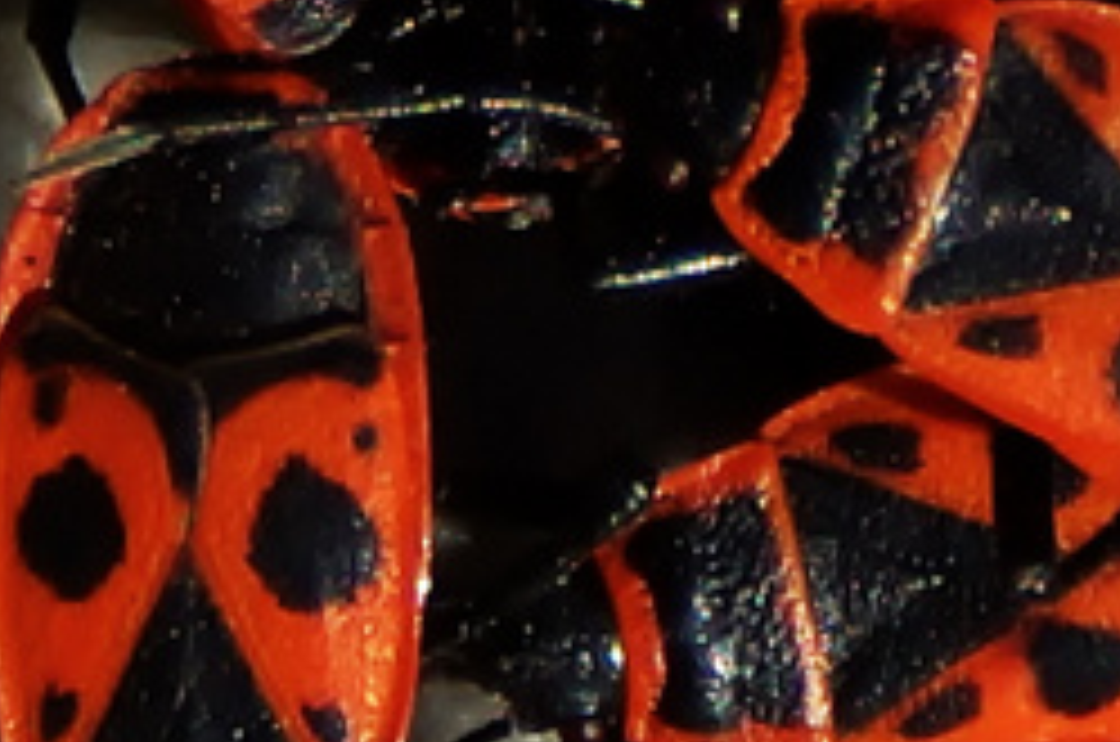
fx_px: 121720
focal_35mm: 3920
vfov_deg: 0.3
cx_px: 1160
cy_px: -315
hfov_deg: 0.5
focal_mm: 200
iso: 100
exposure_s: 1/500
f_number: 8
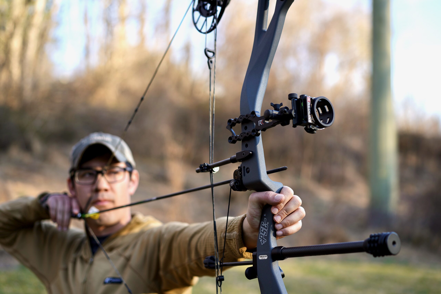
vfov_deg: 24.6
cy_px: 147
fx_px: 674
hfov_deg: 36.2
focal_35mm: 55
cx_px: 220
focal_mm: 55
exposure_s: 1/250
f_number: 2.5
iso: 64
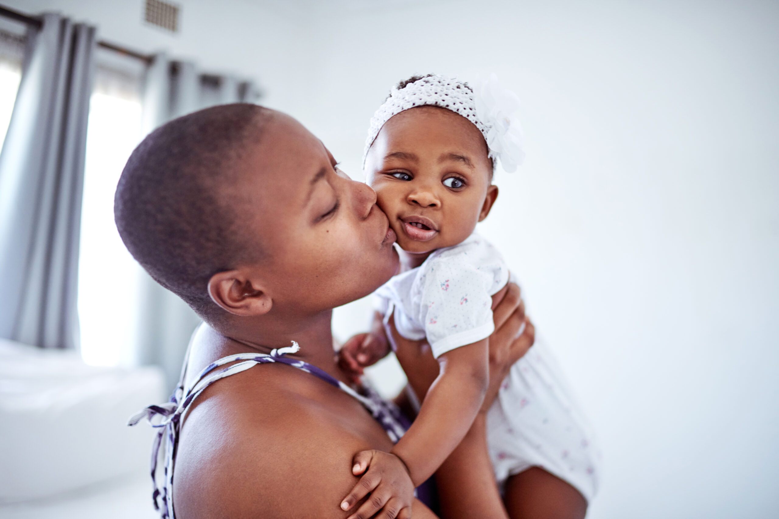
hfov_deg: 54.4
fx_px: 757
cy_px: 260
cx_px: 390
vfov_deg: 37.9
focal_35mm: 35
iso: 640
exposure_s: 1/160
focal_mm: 35
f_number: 1.4
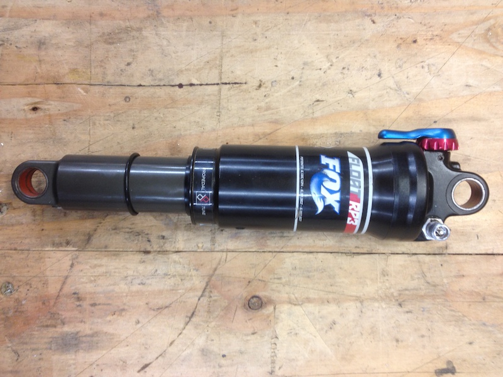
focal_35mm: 35
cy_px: 188
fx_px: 509
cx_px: 252
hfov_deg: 52.6
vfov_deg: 40.7
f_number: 2.4
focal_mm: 4.28
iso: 80
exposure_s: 1/20
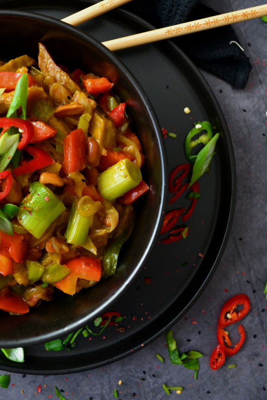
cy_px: 153
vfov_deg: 49.1
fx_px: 434
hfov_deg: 34.2
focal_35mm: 39
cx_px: 114
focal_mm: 20
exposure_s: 1/60
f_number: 5
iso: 800
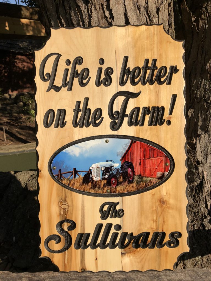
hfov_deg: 49.7
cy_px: 140
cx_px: 106
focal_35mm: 28
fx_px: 228
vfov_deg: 63.4
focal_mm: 3.99
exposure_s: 1/2288
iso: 20
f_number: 1.8
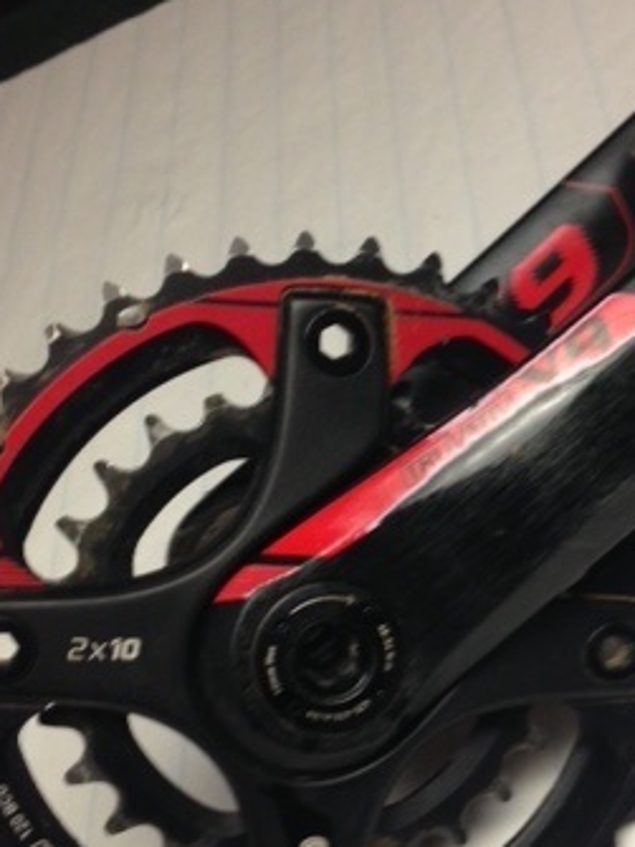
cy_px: 533
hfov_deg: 23.1
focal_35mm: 63
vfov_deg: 30.6
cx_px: 443
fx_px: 1542
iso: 125
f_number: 2.4
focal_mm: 4.12
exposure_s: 1/20
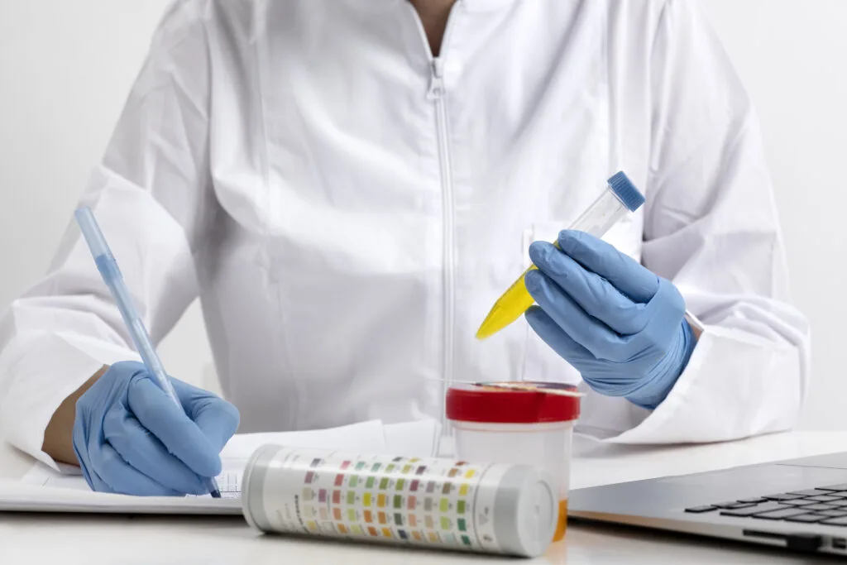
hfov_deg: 24.5
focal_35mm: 83
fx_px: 1953
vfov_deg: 16.5
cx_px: 424
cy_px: 282
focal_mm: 55
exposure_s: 1/125
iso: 160
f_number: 6.4
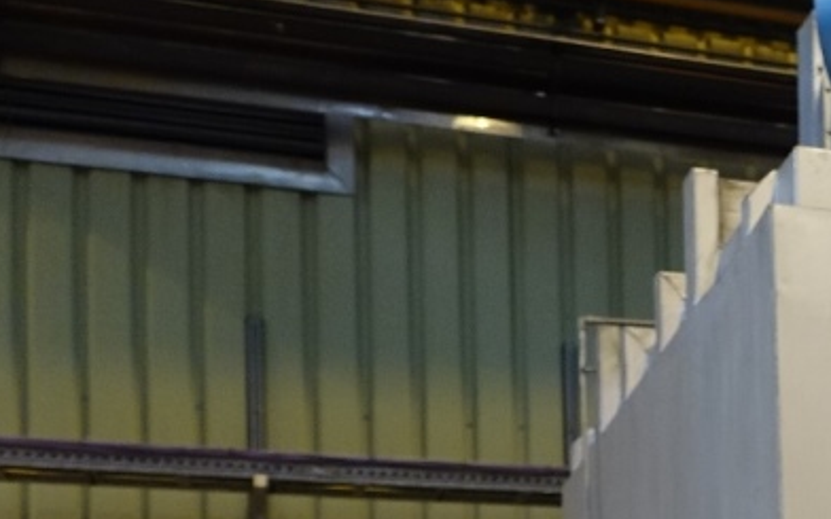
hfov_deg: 20.9
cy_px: 772
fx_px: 1925
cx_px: 1226
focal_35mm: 85
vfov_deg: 14.4
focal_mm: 8.8
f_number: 2.8
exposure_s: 1/200
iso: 640
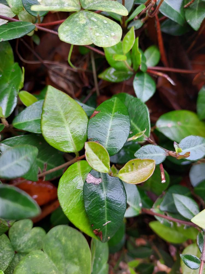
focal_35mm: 24
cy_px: 137
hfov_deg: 56.8
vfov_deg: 71.6
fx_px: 190
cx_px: 102
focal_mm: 4.6
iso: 50
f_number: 1.8
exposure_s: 1/120
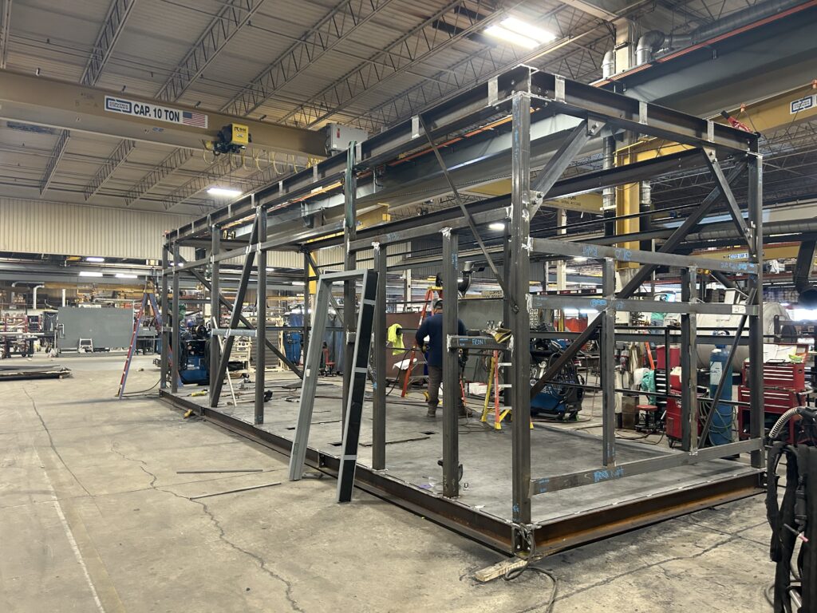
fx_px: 614
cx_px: 408
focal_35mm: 26
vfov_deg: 53.1
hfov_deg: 67.3
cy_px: 306
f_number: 1.5
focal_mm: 5.7
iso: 250
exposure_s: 1/50
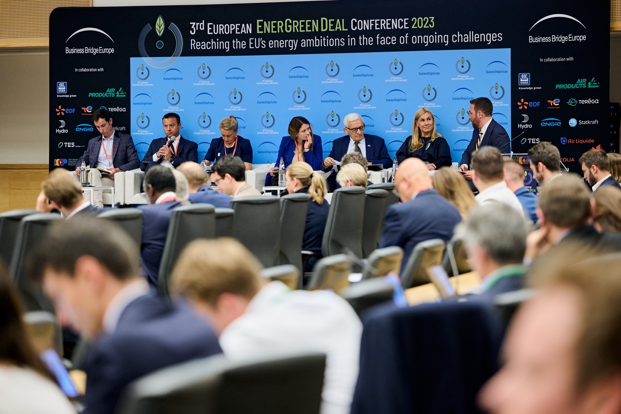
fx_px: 2328
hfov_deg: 15.2
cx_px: 310
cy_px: 207
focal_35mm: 135
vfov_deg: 10.2
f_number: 2.8
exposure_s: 1/100
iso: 1100
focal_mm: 135
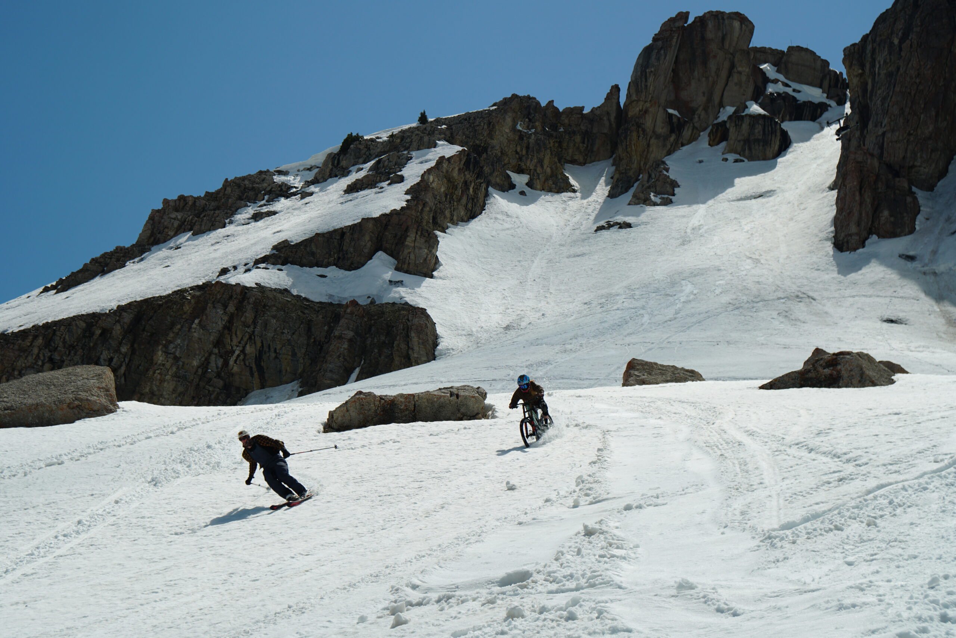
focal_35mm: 64
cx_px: 478
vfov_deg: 21.1
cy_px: 319
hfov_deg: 31.2
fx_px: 1713
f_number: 5
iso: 100
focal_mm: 43
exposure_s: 1/250
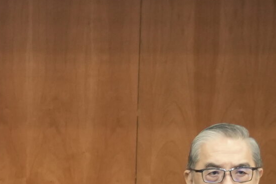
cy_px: 260
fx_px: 3740
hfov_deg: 4.2
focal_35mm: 488
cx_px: -95
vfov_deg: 2.8
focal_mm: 70
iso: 2000
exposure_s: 1/160
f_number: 2.8
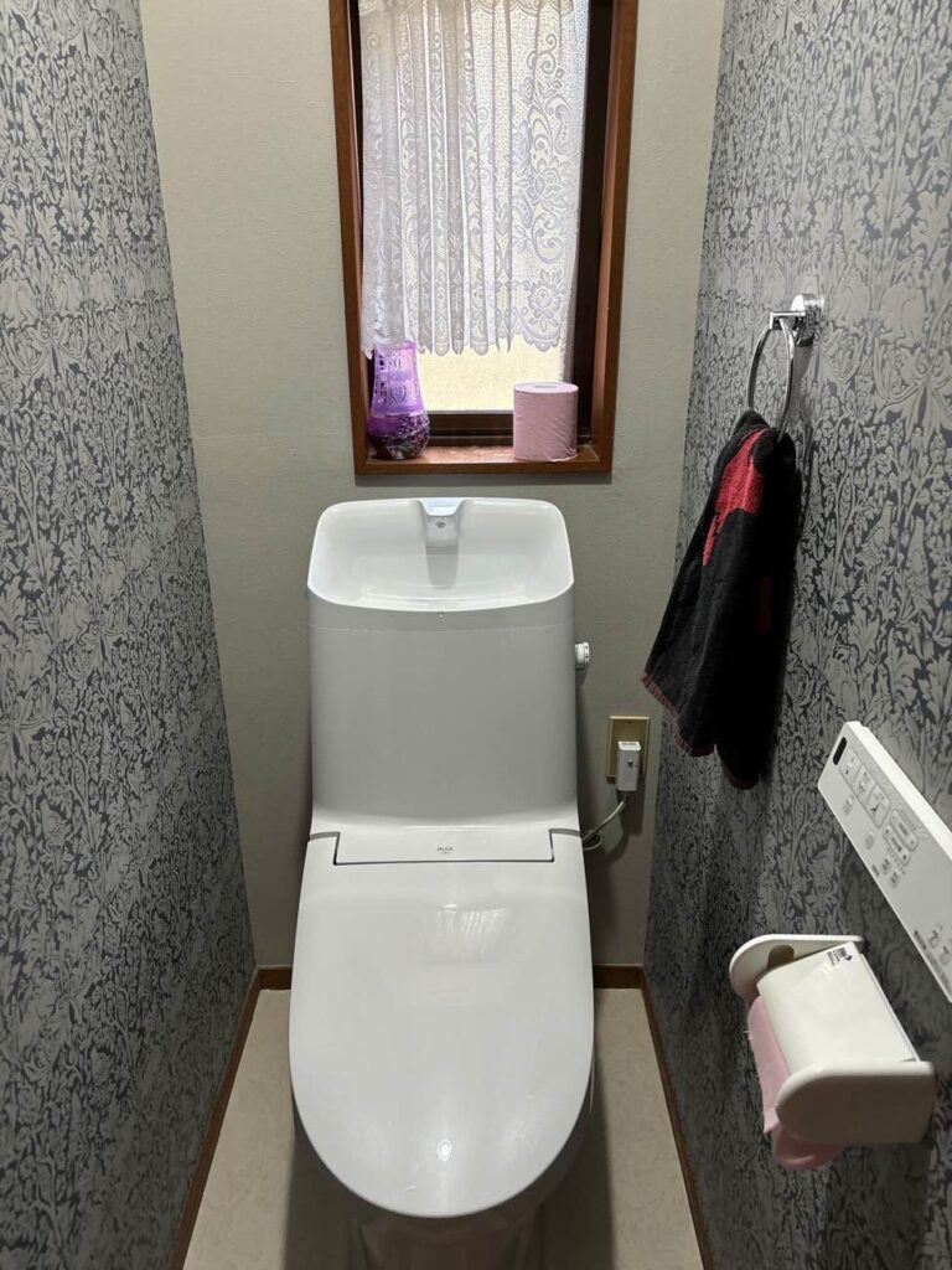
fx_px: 953
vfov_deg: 67.3
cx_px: 476
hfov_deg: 53.1
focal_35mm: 26
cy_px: 635
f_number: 1.6
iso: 200
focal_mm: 5.96
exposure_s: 1/60
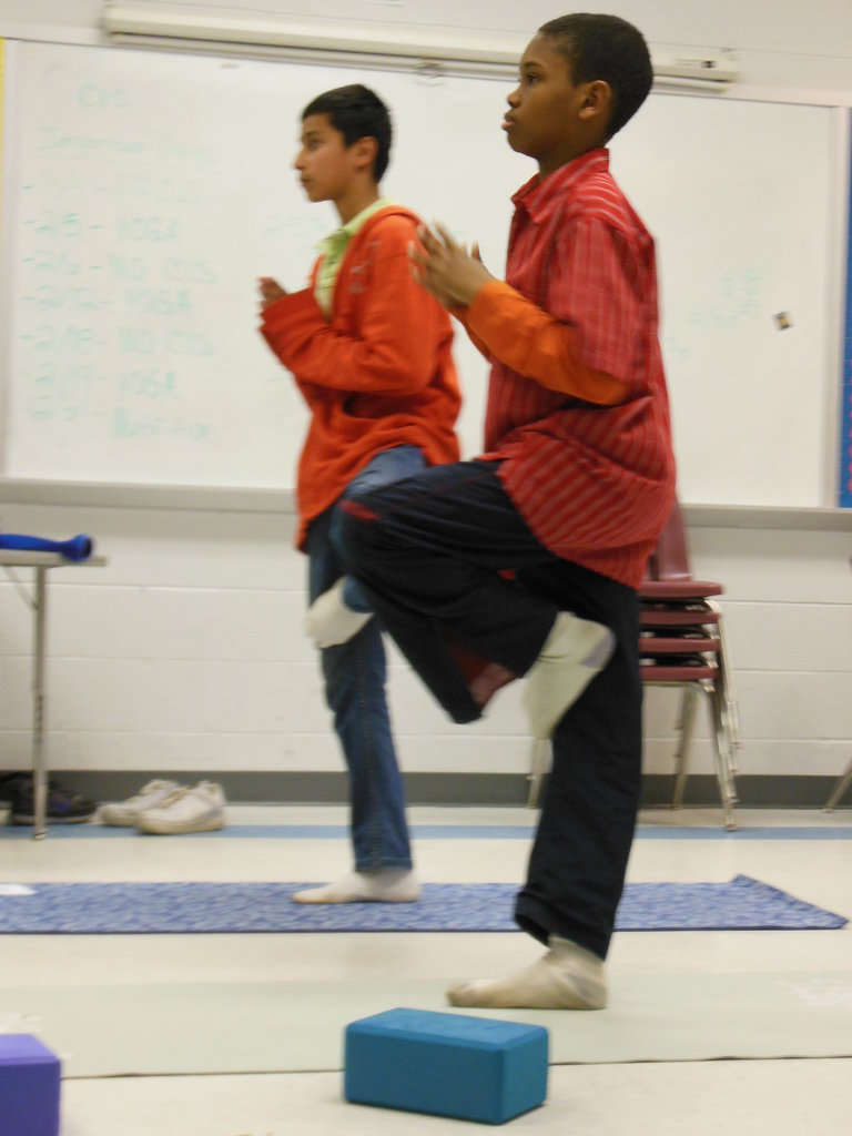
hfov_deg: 22.3
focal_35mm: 66
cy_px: 568
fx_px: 2166
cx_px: 426
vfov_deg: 29.4
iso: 400
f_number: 4.3
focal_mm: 11.7
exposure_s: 1/20
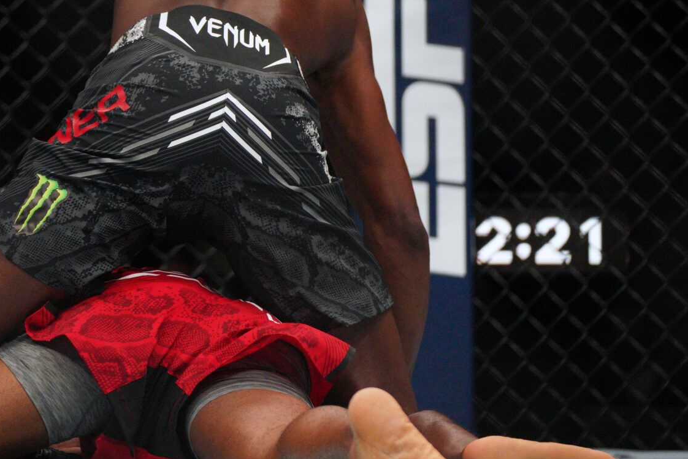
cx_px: 65
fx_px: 6192
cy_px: 3
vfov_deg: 4.2
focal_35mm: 324
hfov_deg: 6.3
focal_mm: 142
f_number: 2.8
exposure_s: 1/4000
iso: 5000
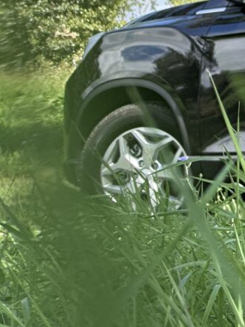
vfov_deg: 7.3
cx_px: 539
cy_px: 95
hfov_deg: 5.3
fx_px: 2568
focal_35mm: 272
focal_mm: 9
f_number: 2.8
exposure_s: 1/135
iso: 32
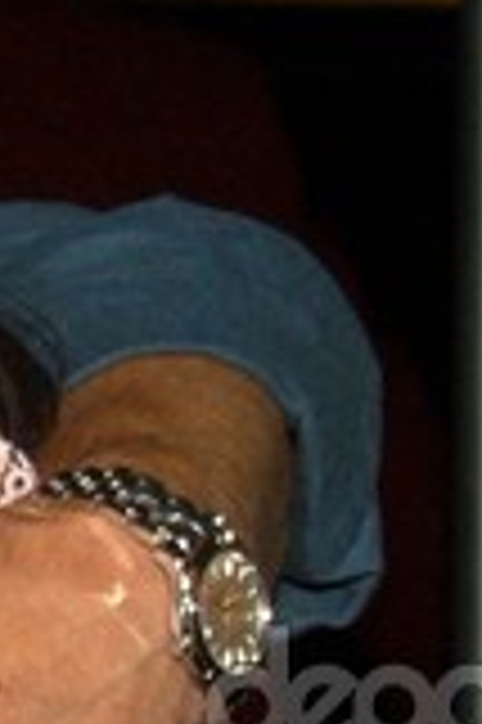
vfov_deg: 5.7
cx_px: -996
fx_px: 7285
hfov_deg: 3.7
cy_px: 704
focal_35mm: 362
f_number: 5.6
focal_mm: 38
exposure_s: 1/125
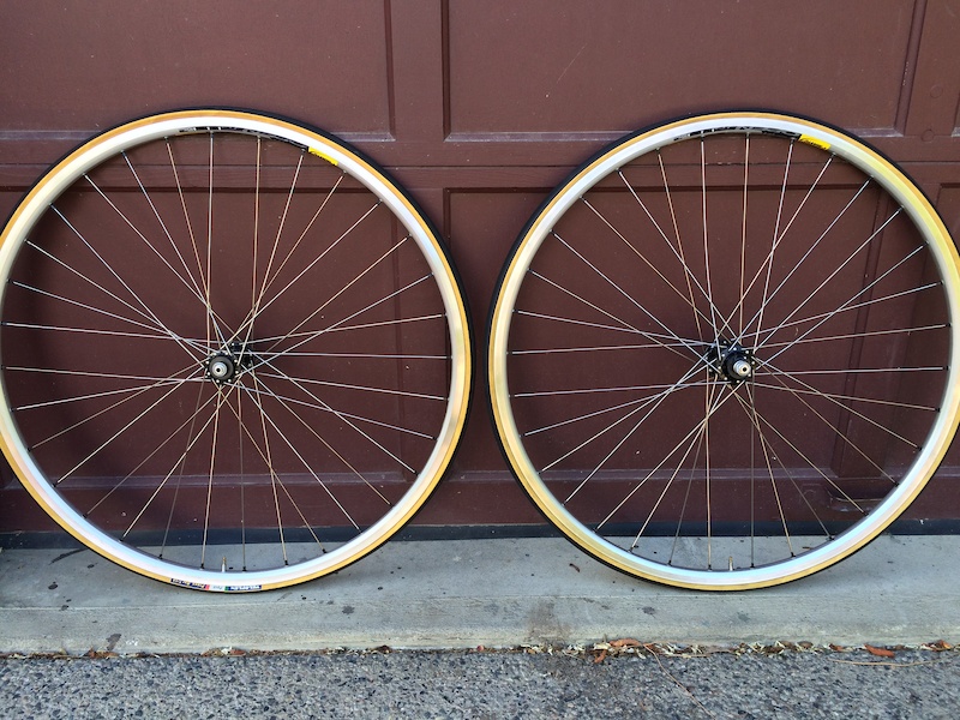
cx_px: 480
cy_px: 360
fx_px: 804
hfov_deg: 61.7
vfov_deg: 48.2
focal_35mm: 29
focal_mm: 4.15
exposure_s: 1/120
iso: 40
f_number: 2.2
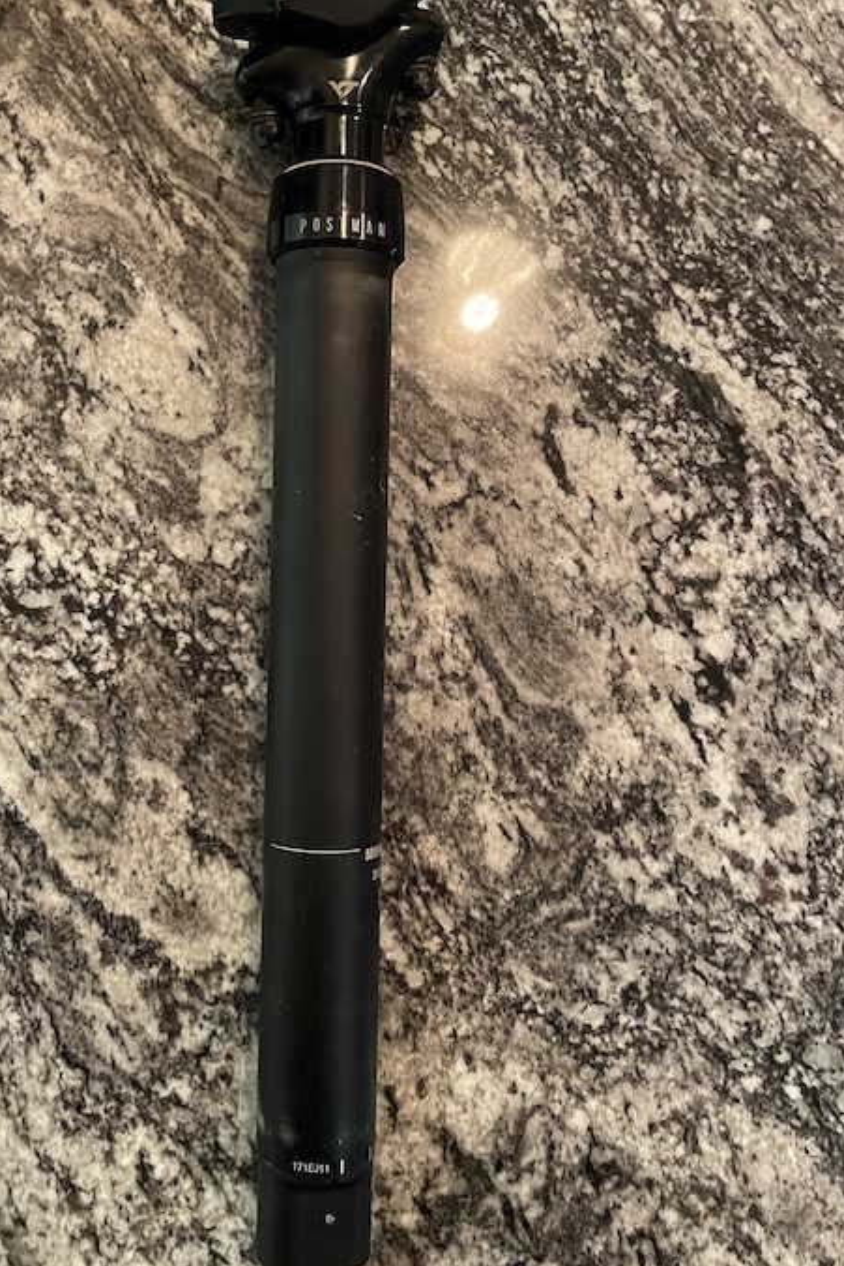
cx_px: 316
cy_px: 551
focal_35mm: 32
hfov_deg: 40.8
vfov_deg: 58.5
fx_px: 1125
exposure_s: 1/30
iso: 500
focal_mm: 4.2
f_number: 1.6
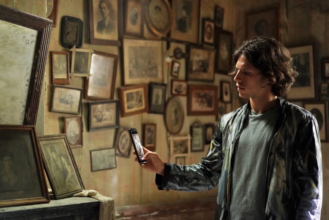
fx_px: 503
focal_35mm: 55
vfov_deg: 24.6
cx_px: 164
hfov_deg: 36.2
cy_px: 110
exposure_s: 1/160
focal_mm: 55
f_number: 1.8
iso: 5000
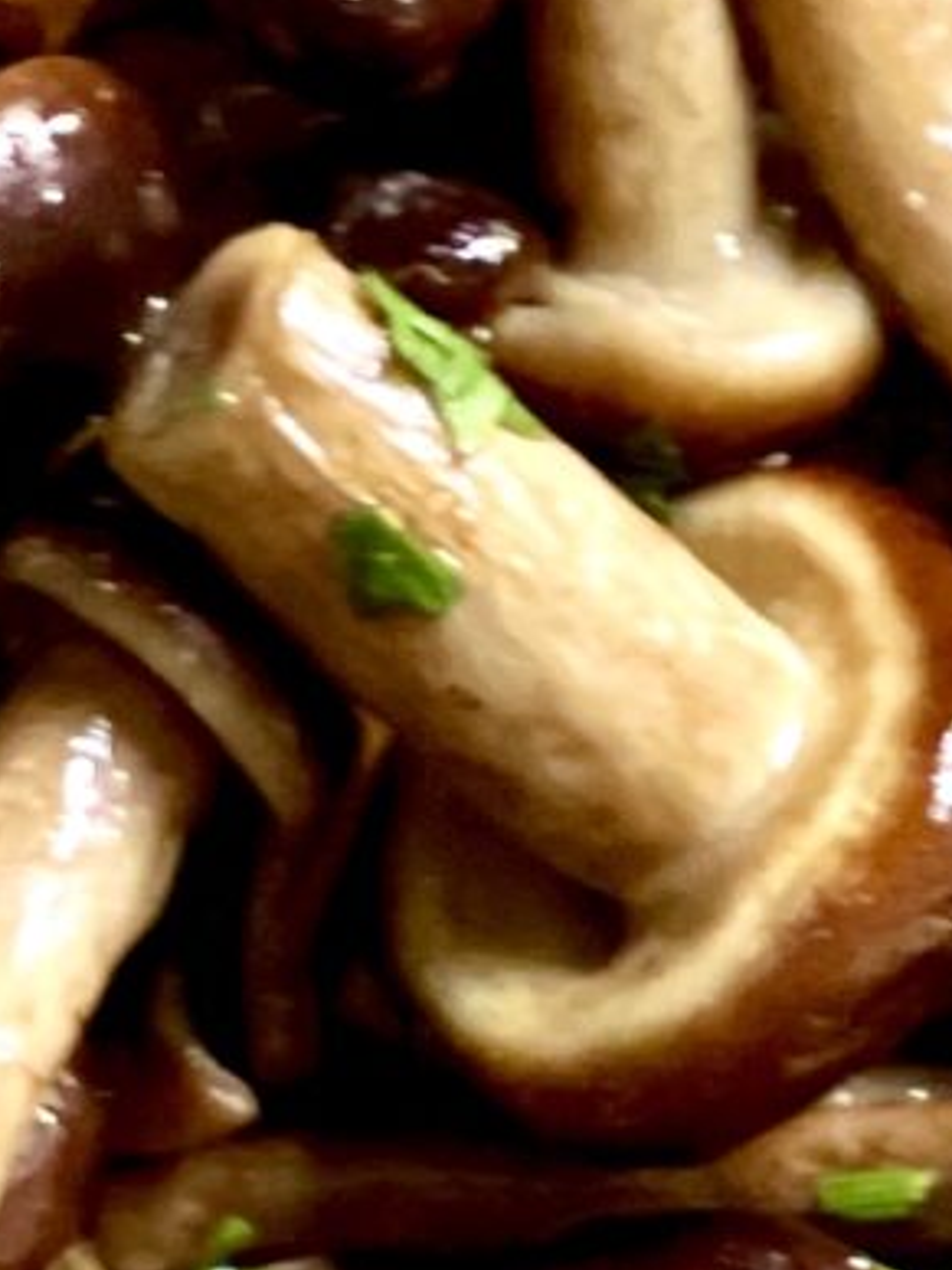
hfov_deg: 3.5
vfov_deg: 4.7
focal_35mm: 422
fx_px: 15474
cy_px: 1810
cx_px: 608
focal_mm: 7.5
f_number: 2.2
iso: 500
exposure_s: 1/15
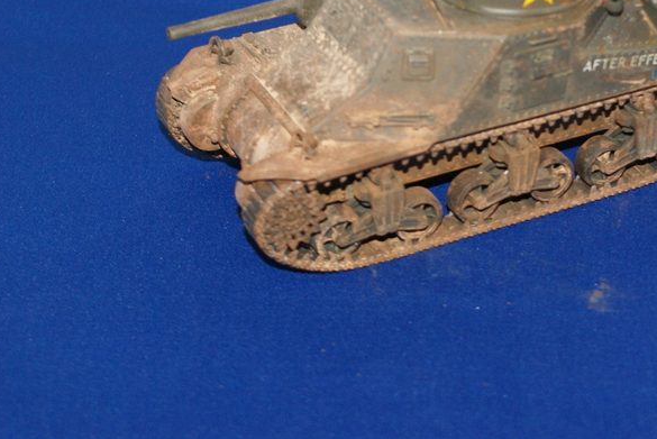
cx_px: 523
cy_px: 61
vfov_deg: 13.0
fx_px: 1918
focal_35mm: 105
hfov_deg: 19.3
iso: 400
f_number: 5.6
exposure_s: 1/60
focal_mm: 40
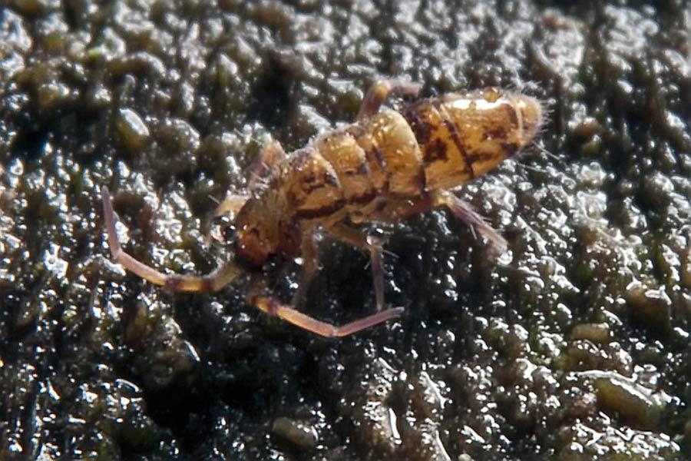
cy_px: 230
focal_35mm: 90
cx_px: 346
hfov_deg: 22.6
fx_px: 1727
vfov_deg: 15.2
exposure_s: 1/60
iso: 200
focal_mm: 60
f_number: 20
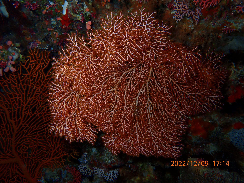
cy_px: 92
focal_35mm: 25
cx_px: 122
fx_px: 176
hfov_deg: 69.4
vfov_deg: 54.9
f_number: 2.8
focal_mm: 4.5
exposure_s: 1/60
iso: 200
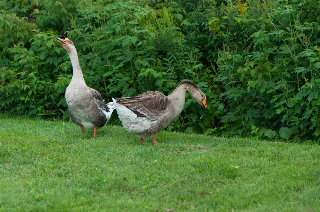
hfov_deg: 13.1
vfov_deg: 8.7
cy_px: 106
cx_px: 160
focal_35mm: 158
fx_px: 1397
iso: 640
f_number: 4.5
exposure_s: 1/320
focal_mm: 105
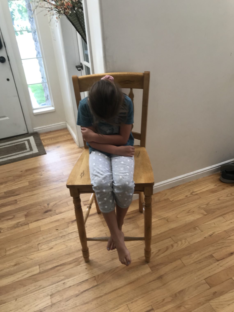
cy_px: 156
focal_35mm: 28
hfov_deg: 49.7
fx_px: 252
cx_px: 117
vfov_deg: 63.4
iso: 25
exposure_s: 1/60
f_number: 1.8
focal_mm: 3.99
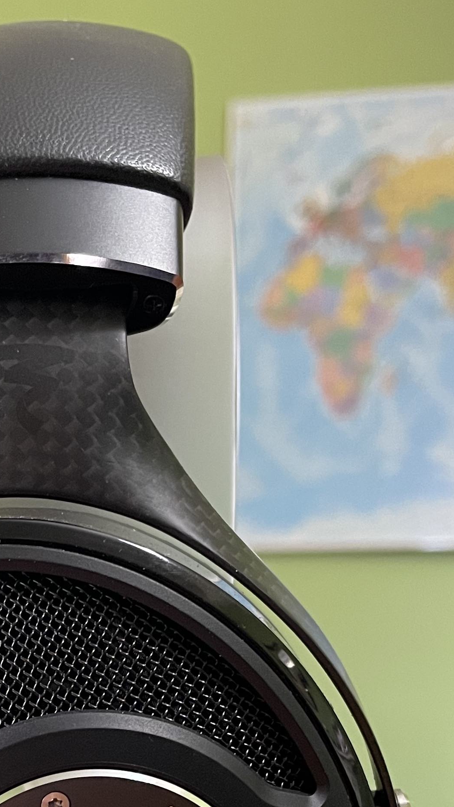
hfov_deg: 19.2
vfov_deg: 31.8
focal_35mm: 61
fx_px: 1305
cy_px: 800
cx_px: 12
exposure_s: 1/33
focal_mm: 4.2
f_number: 1.6
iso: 500
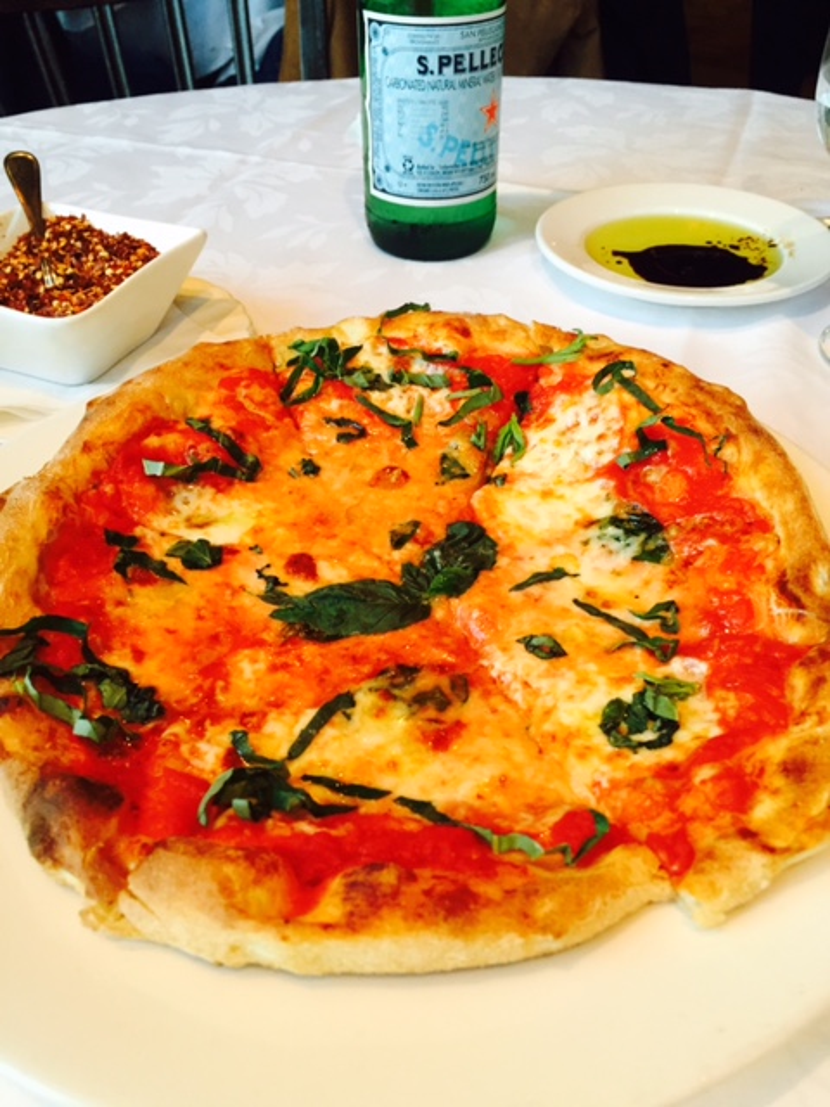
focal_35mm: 29
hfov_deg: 48.2
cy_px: 554
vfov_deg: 61.7
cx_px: 415
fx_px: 927
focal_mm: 4.15
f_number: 2.2
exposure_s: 1/30
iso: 100
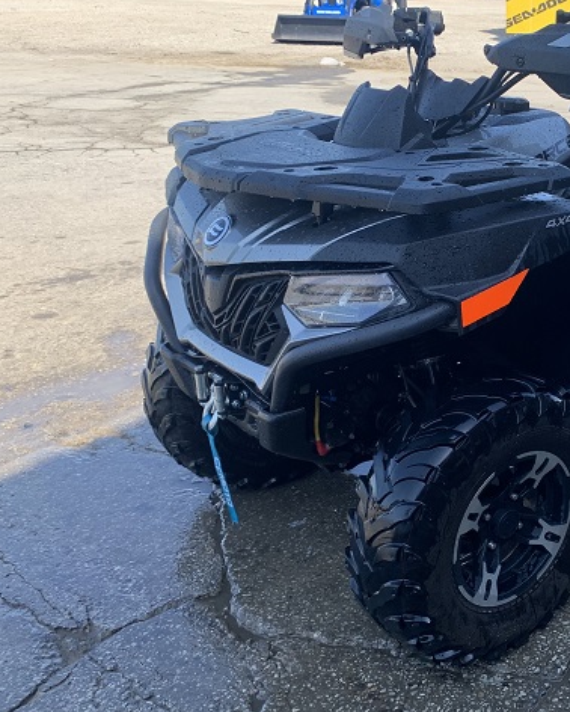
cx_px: 555
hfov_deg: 32.4
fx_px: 906
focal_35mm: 43
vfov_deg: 42.9
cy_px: 371
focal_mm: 4.25
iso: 25
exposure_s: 1/601
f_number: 1.8
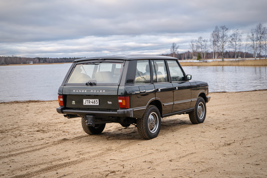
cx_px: 134
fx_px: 386
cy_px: 89
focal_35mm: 52
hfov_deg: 38.2
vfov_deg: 26.0
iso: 500
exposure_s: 1/200
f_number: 5.6
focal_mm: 52
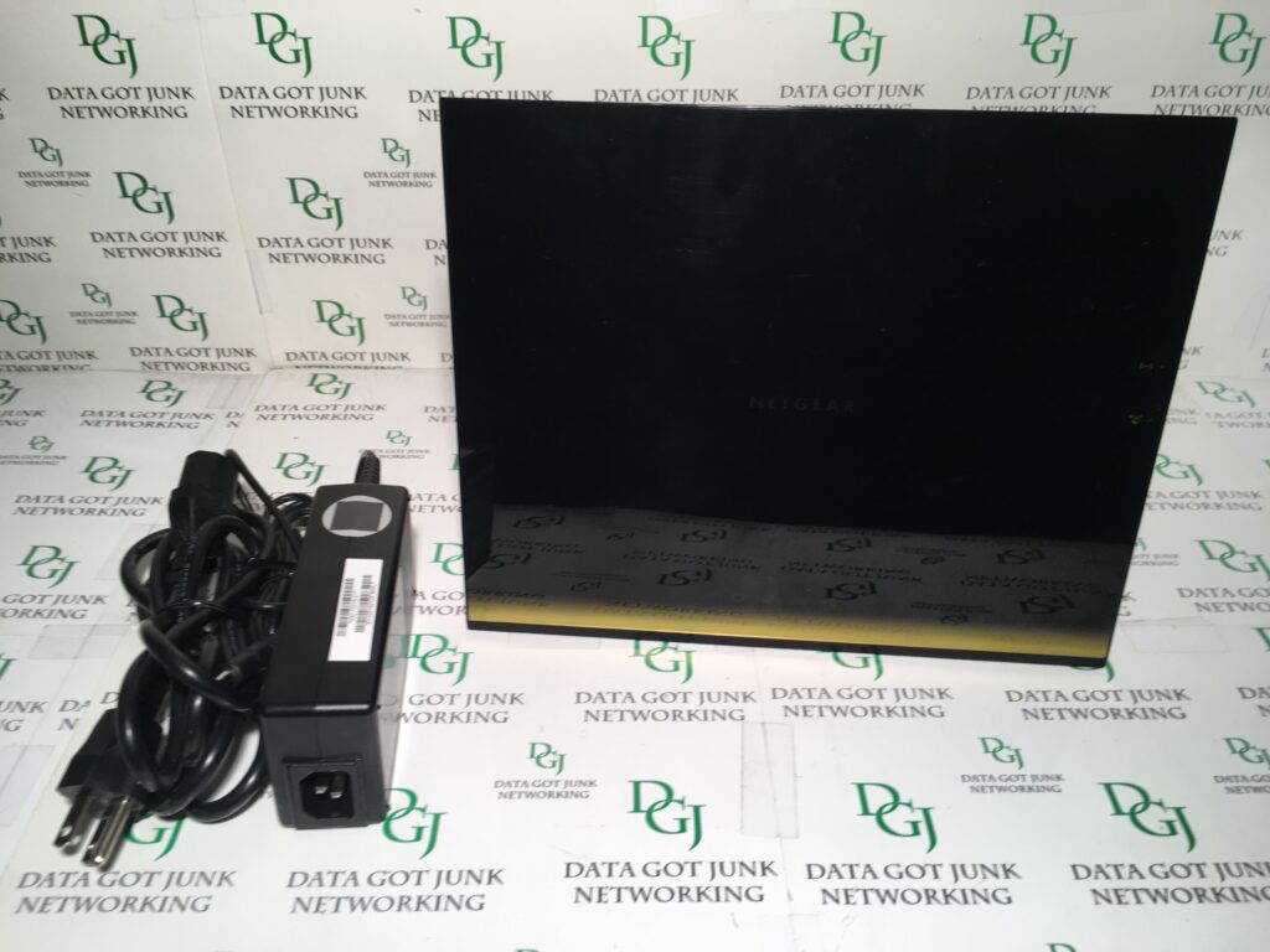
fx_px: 1064
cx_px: 635
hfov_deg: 61.7
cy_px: 476
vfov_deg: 48.2
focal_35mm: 29
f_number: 2.2
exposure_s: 1/60
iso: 32
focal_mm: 4.15
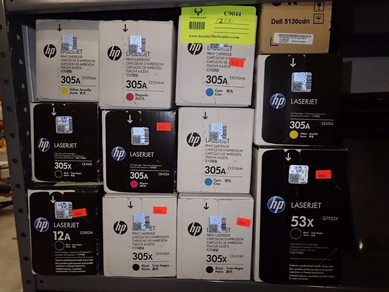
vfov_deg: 54.9
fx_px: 281
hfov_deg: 69.4
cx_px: 194
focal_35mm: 25
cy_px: 146
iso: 640
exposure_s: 1/30
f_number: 2.8
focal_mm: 4.5
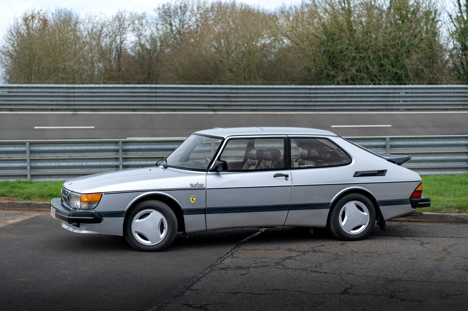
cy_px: 156
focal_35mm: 70
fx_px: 909
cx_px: 234
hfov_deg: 28.9
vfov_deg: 19.4
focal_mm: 70
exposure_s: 1/1000
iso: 400
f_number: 2.8
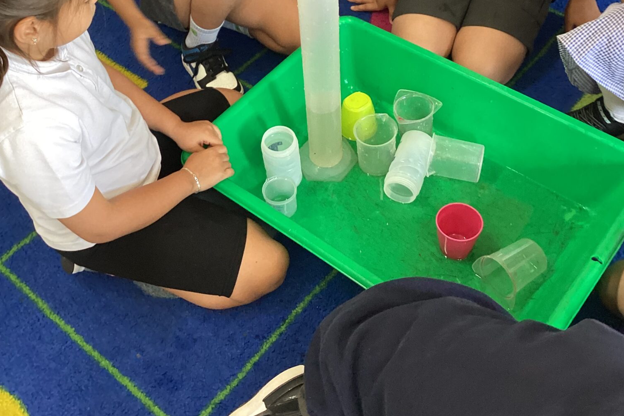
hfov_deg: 44.5
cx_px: 318
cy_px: 97
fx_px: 762
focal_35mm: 44
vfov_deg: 29.9
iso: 100
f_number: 2.4
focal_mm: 3.3
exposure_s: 1/60
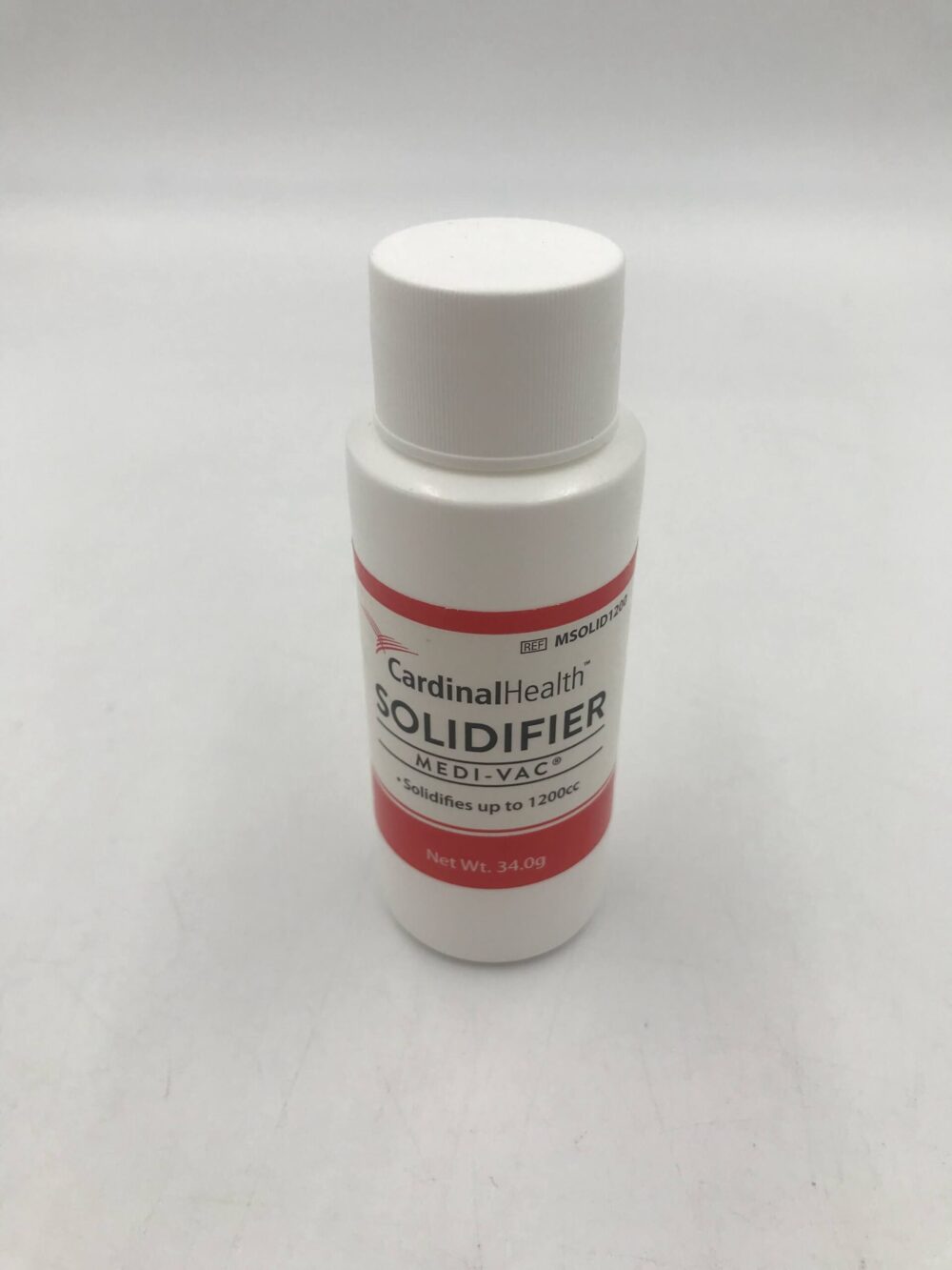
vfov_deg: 63.4
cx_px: 476
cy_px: 635
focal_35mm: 28
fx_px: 1027
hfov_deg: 49.8
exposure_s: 1/270
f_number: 1.8
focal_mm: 3.99
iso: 20
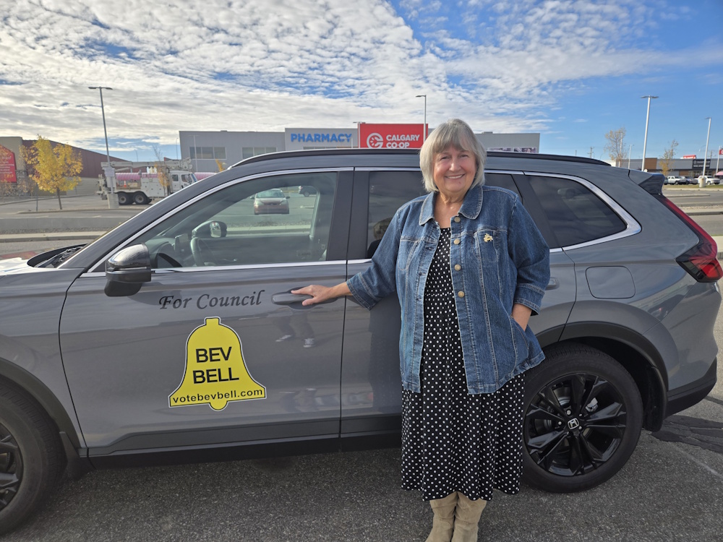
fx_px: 480
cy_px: 271
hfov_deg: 73.9
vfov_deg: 58.9
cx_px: 362
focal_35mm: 23
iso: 25
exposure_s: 1/1989
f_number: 1.8
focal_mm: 5.4
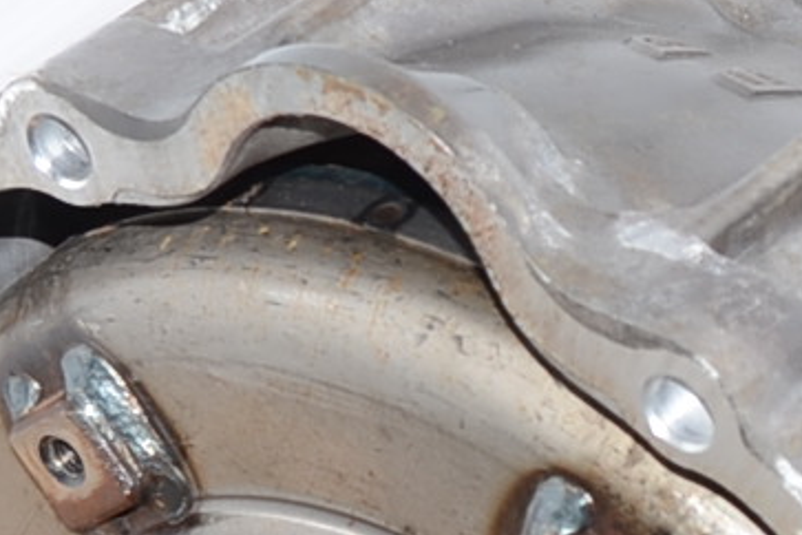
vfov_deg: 5.6
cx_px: 1144
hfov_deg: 8.3
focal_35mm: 244
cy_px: 464
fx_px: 5435
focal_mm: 24
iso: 100
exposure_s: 1/60
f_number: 5
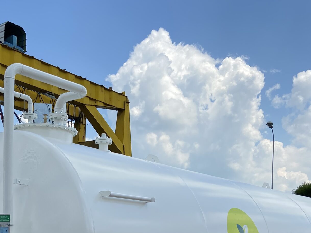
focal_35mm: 55
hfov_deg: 34.6
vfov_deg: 25.1
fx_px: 494
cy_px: 240
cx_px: 102
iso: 32
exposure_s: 1/3205
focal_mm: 4.25
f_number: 1.8
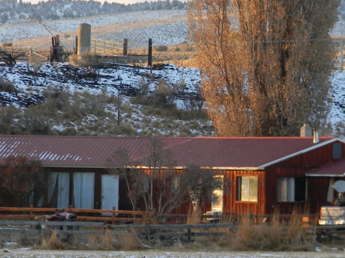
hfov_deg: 6.2
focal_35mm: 321
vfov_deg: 4.6
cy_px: 141
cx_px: 178
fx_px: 3199
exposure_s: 1/58.6
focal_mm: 26.8
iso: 80
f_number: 5
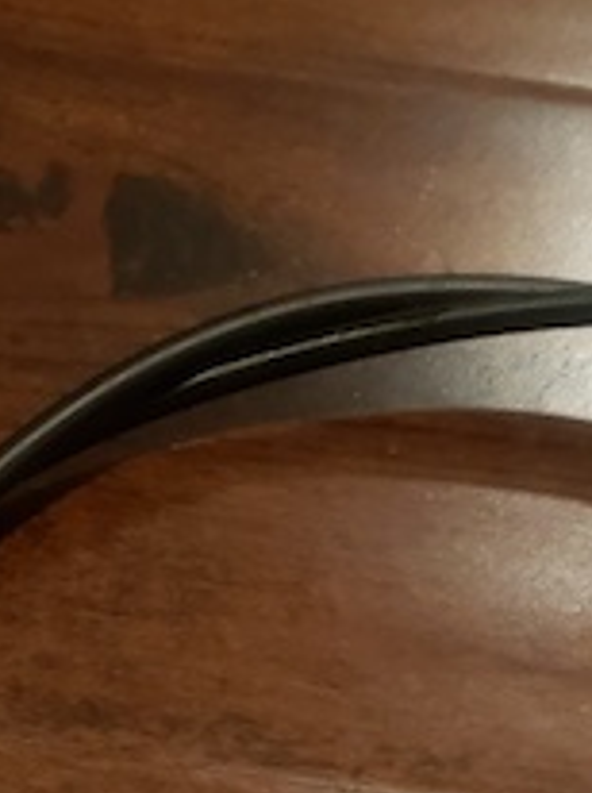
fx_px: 2308
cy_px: 978
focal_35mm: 101
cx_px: 457
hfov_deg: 14.5
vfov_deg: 18.4
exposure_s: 1/10
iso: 500
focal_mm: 4.3
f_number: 1.5
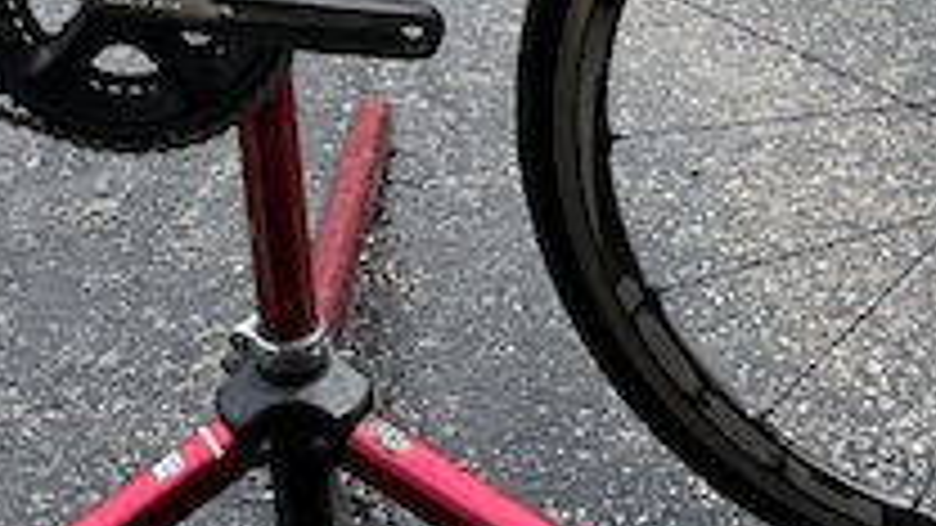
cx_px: 378
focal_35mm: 109
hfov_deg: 19.6
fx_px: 2705
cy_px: -809
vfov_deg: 9.6
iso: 50
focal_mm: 5.1
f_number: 1.6
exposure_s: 1/1536
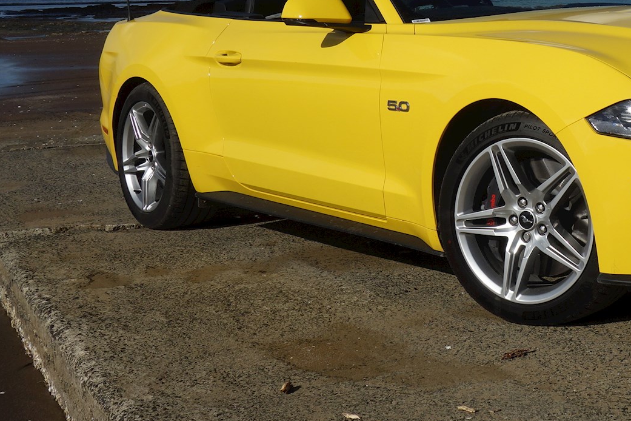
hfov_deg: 26.8
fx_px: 1279
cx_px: 564
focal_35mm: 73
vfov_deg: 18.5
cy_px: 75
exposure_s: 1/800
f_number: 7.1
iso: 125
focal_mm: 14.23
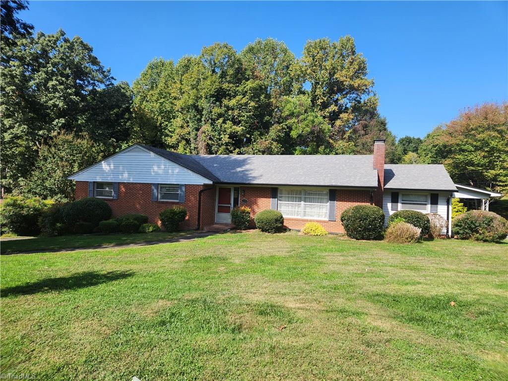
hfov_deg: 73.9
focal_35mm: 23
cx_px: 254
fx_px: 338
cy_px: 190
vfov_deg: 58.9
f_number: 1.8
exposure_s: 1/836
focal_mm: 5.4
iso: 20
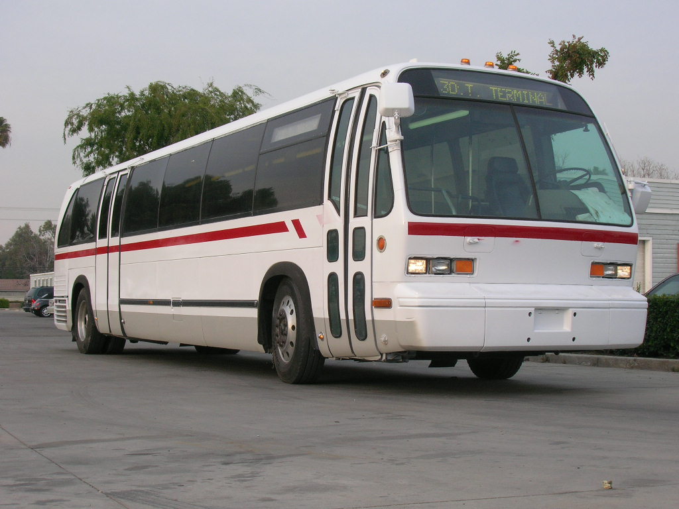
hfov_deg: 35.5
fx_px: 1059
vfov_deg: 27.0
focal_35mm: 54
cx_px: 340
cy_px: 254
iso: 71
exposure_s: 1/83.3
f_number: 5.7
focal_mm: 9
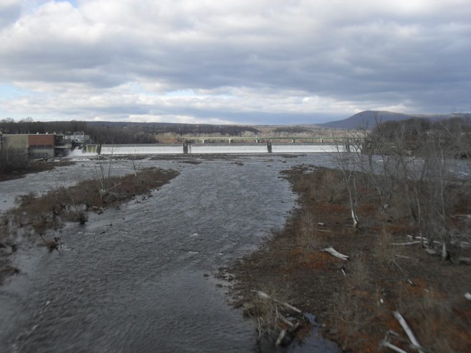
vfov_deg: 40.7
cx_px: 236
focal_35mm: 35
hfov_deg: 52.6
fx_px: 476
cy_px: 176
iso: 100
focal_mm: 6.3
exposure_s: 1/125
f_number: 8.4
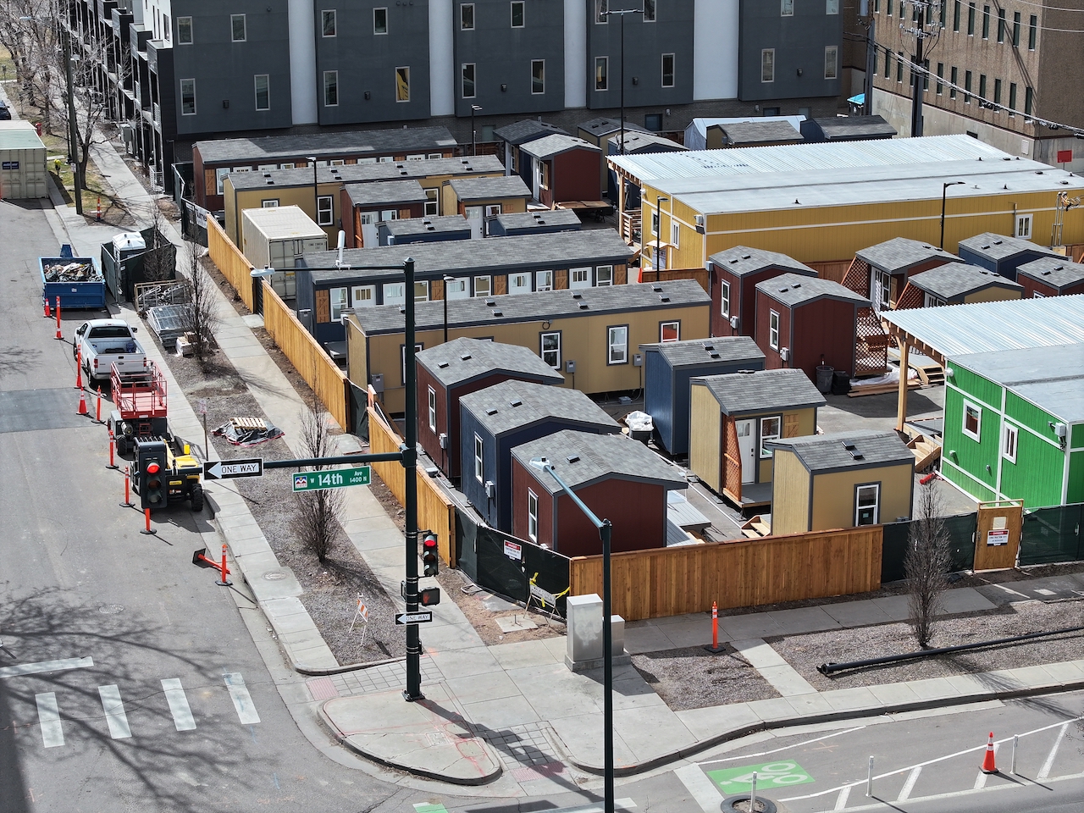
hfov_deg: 27.8
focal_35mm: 70
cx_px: 542
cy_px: 406
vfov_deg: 21.0
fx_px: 2192
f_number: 2.8
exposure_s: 1/120
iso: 110
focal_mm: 19.35
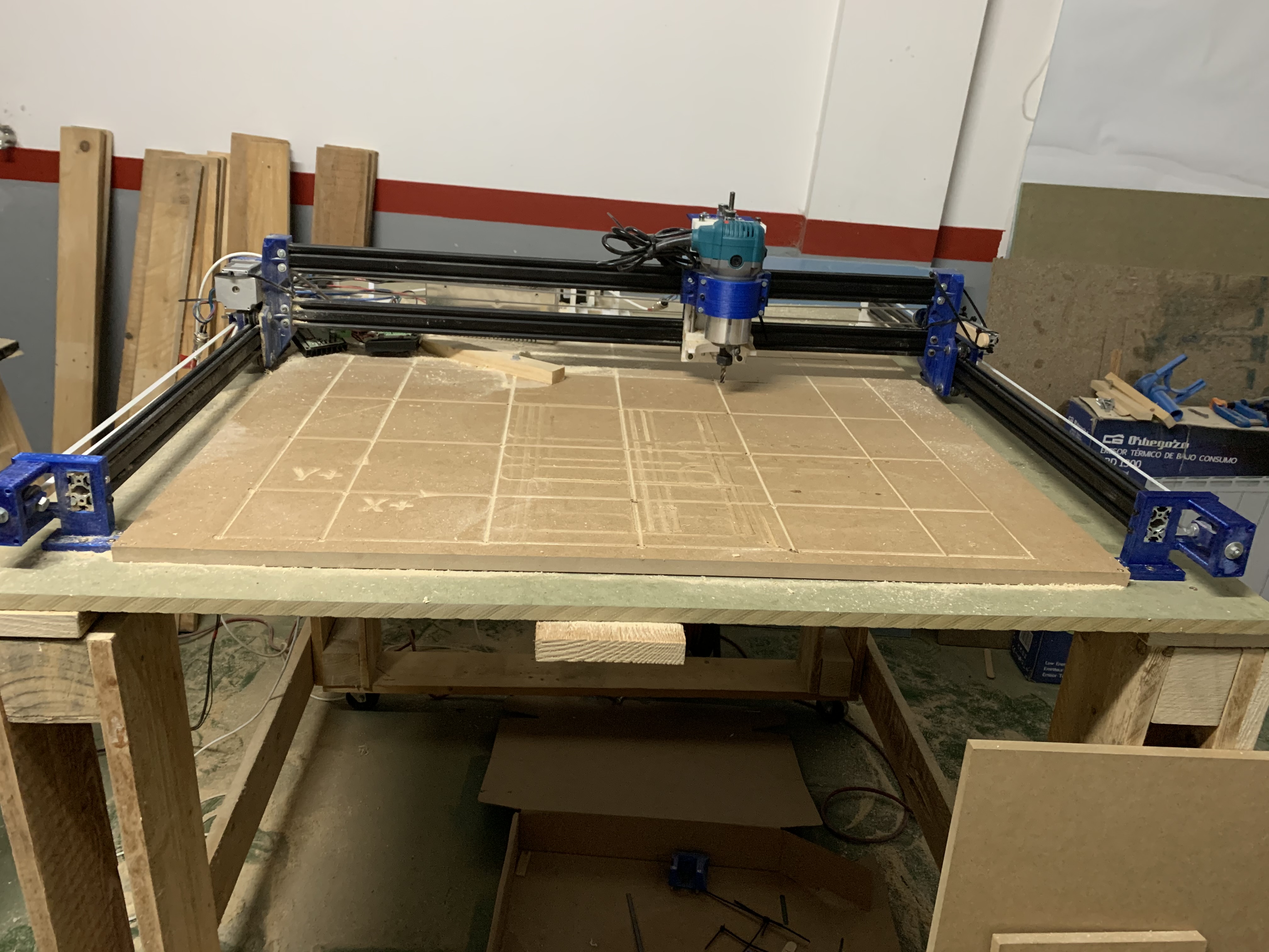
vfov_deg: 53.1
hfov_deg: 67.3
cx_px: 634
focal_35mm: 26
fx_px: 953
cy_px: 476
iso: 400
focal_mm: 4.25
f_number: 1.8
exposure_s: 1/33
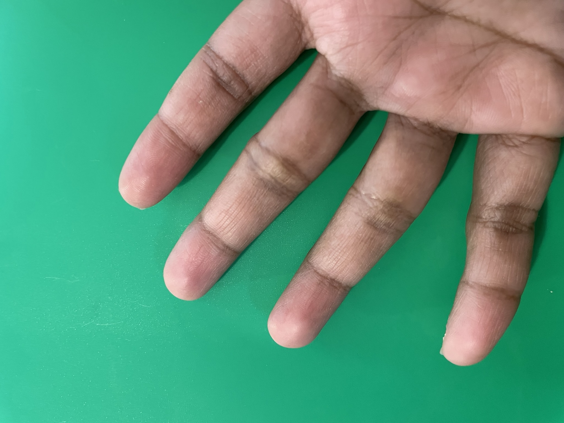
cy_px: 212
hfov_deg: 67.3
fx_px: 424
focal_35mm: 26
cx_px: 282
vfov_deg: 53.1
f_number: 1.6
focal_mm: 4.2
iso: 400
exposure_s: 1/40
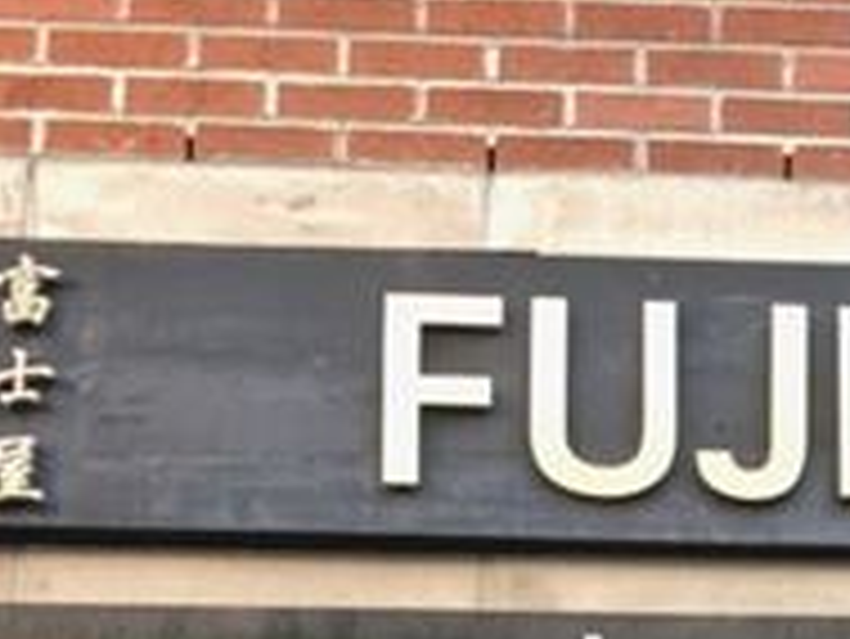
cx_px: 774
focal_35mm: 106
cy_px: 1150
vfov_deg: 12.7
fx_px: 2604
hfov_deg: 18.2
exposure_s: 1/15
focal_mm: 3.99
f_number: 1.8
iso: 100
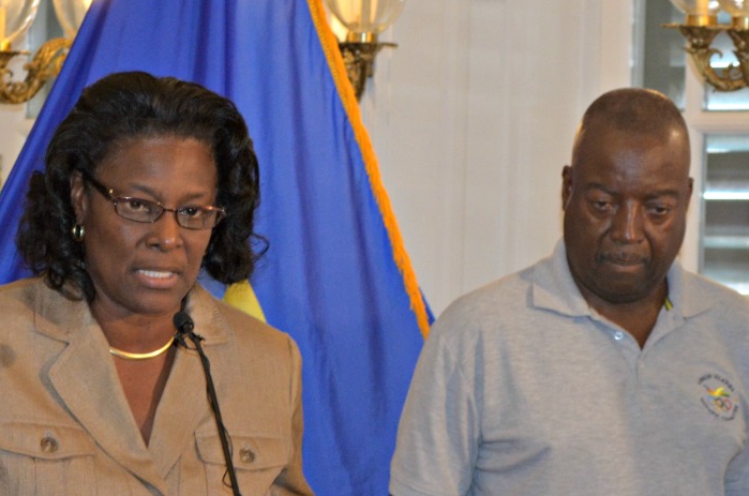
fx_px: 3281
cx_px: 296
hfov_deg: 13.0
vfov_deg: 8.6
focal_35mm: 158
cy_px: 463
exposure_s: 1/60
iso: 800
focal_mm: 46
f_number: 5.3
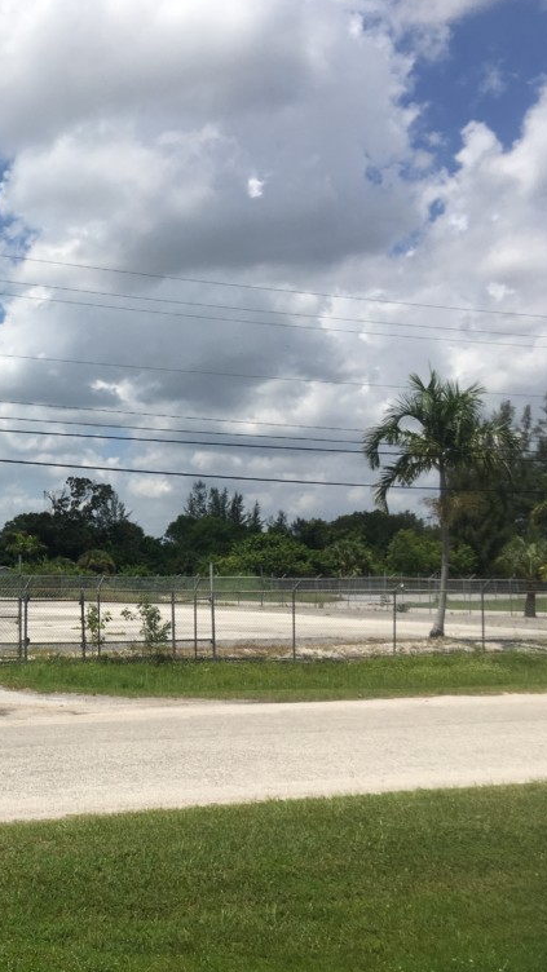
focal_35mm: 43
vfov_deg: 47.4
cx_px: -88
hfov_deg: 25.3
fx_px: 1109
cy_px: 478
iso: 25
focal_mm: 4.15
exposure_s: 1/2959
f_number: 2.2
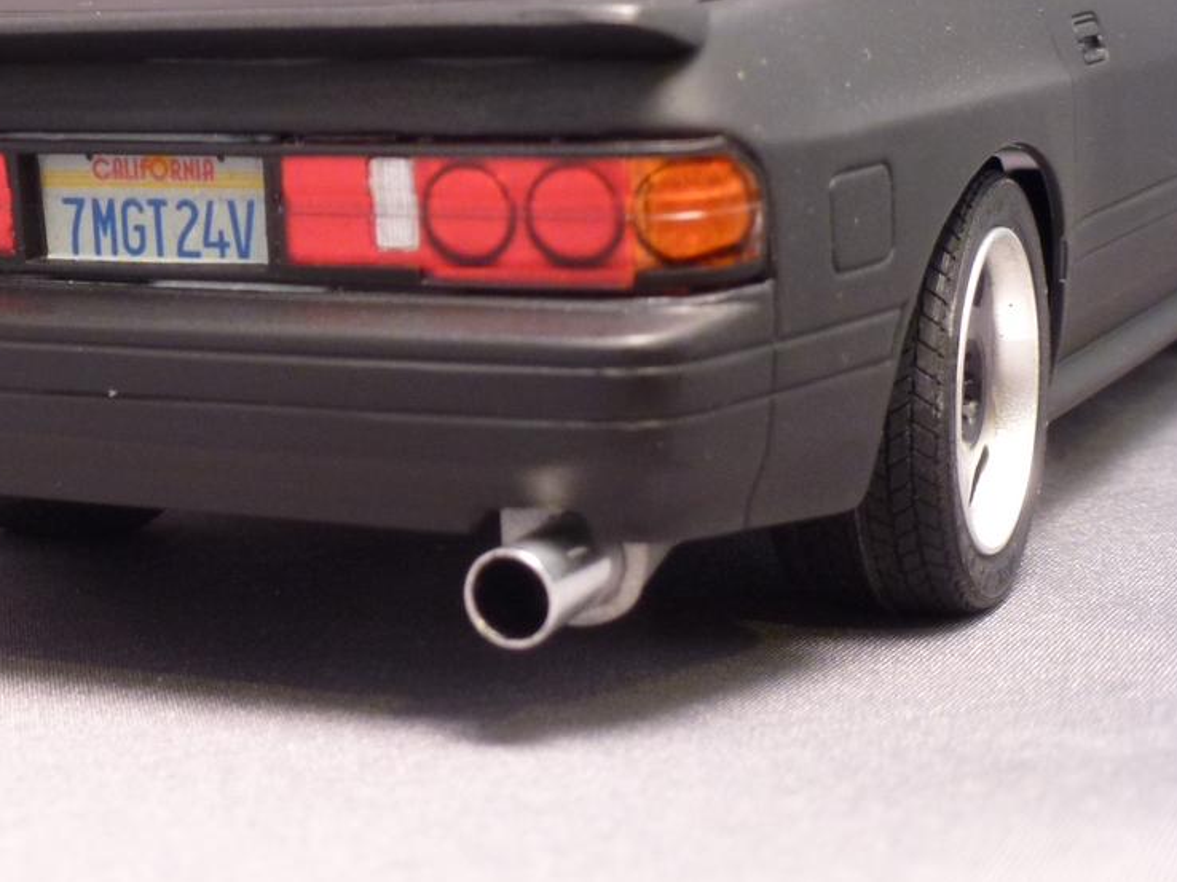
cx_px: 179
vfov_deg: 17.3
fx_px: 2889
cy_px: 290
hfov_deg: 22.6
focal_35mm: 85
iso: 200
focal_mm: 8.7
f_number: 4.1
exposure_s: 1/13
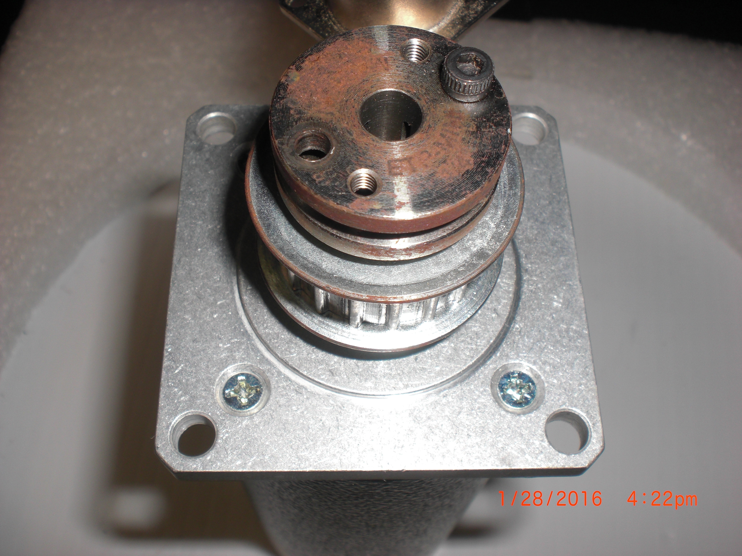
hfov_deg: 49.0
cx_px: 371
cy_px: 278
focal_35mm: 38
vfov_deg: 37.7
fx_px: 815
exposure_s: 1/60
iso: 64
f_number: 5.6
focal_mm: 6.3
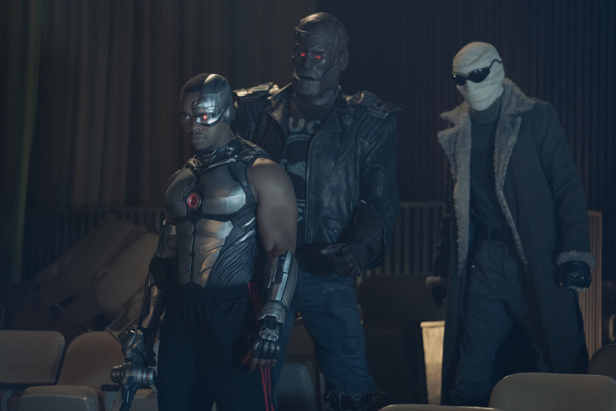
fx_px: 2156
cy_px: 206
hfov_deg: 16.3
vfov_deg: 10.9
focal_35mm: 126
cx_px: 308
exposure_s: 1/250
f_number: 2.8
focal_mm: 126
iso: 4000
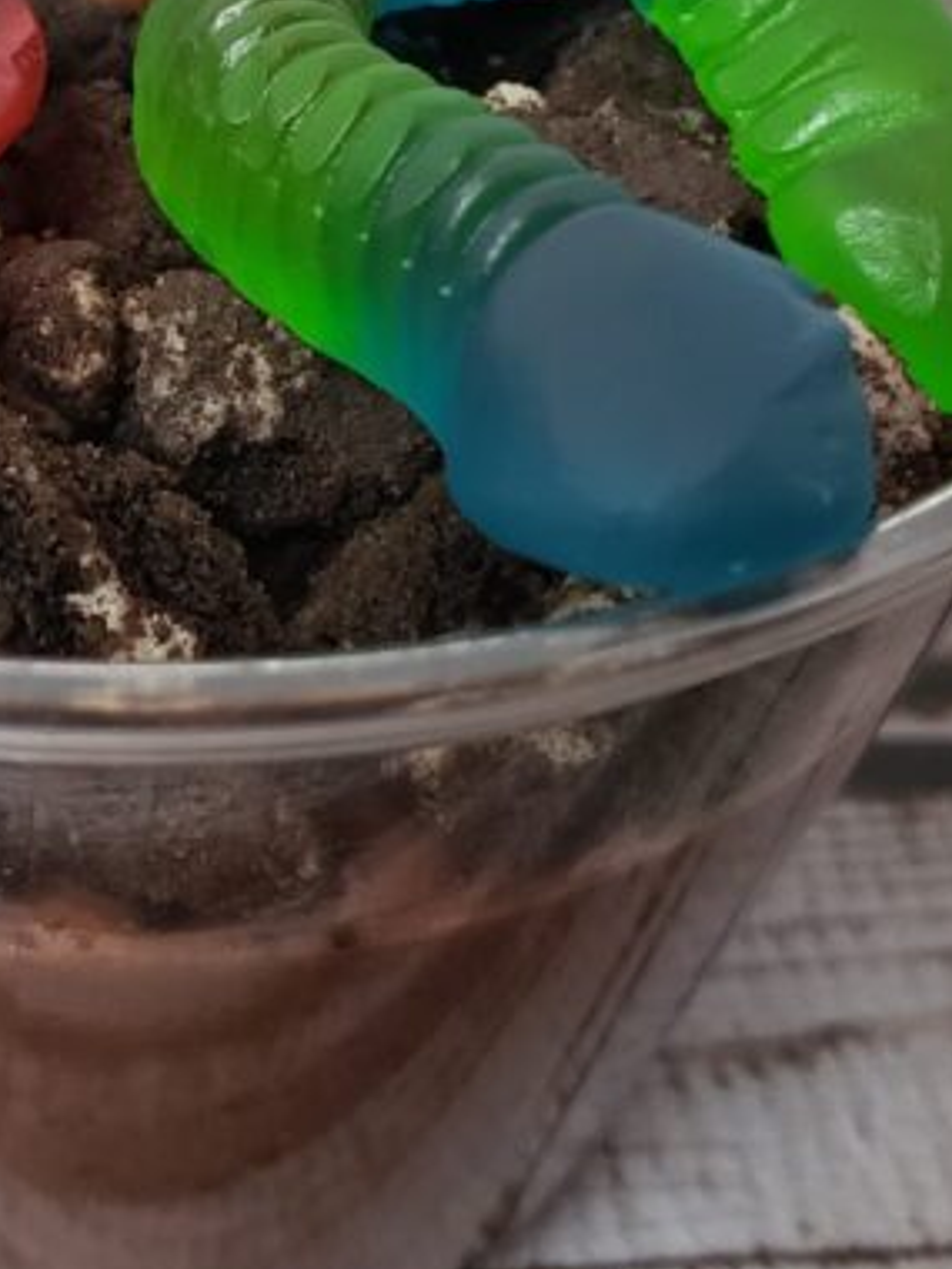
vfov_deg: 28.1
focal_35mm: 67
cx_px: 139
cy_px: 177
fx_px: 2457
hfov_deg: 21.5
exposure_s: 1/60
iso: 320
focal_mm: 4.3
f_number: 2.4
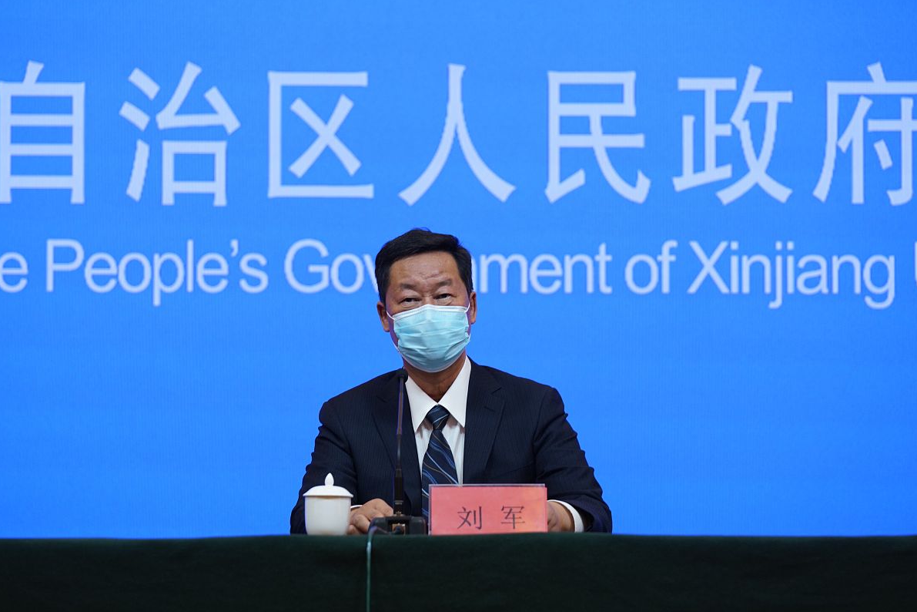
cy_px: 304
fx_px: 3438
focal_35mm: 135
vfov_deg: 10.2
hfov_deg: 15.2
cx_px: 457
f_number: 4
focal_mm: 134
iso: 1000
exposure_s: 1/160
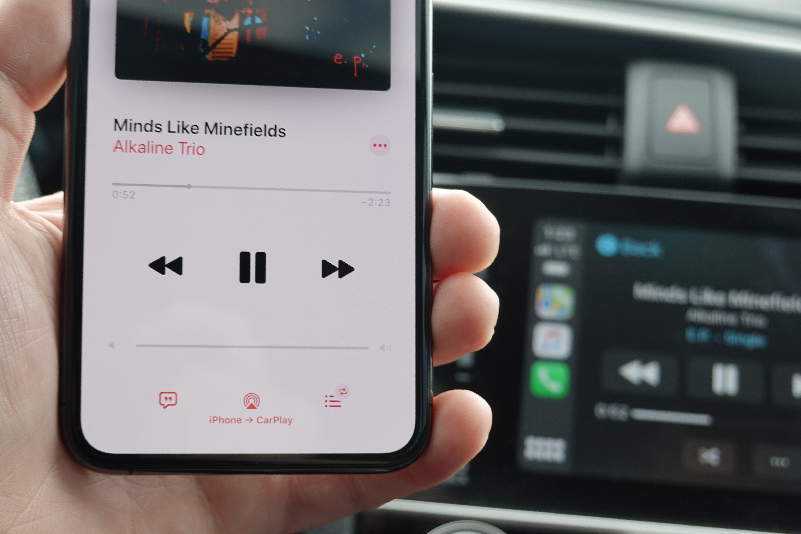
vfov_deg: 20.9
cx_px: 400
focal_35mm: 65
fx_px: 1446
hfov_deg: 31.0
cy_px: 267
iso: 125
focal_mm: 23.86
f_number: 4
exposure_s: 1/80
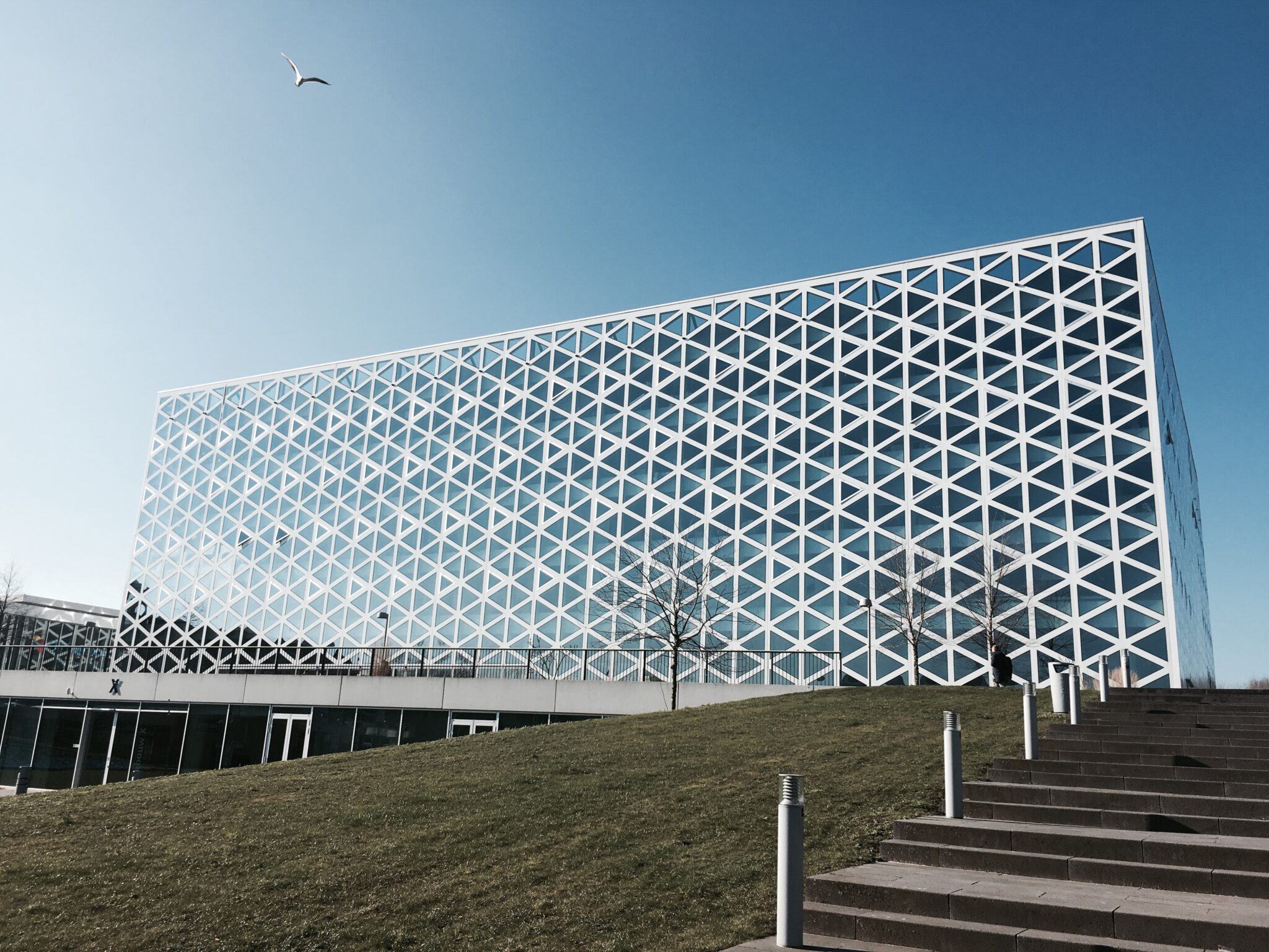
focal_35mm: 29
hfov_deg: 61.7
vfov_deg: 48.2
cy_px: 476
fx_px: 1063
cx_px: 634
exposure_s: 1/1789
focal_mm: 4.15
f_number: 2.2
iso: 25
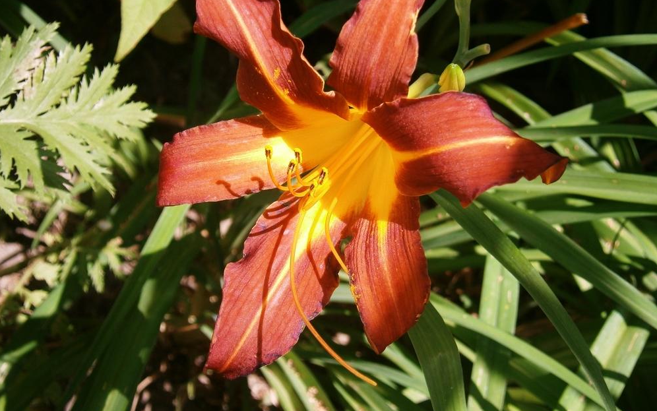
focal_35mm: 50
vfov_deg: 25.8
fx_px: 895
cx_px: 328
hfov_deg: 40.3
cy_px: 179
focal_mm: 8.3
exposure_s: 1/500
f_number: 3.4
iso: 80
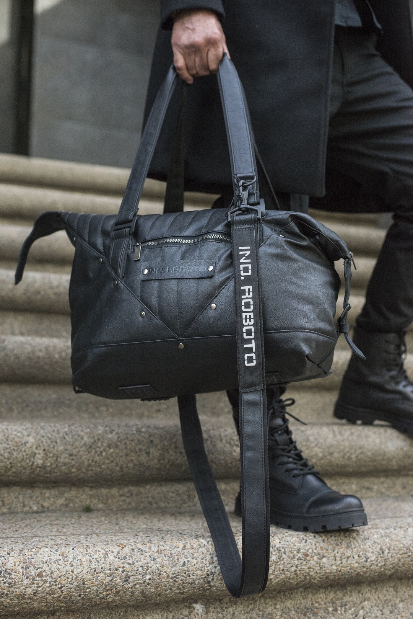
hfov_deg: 27.0
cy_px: 310
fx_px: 859
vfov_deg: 39.6
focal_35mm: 50
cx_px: 206
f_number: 4
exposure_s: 1/4000
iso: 6400
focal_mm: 50
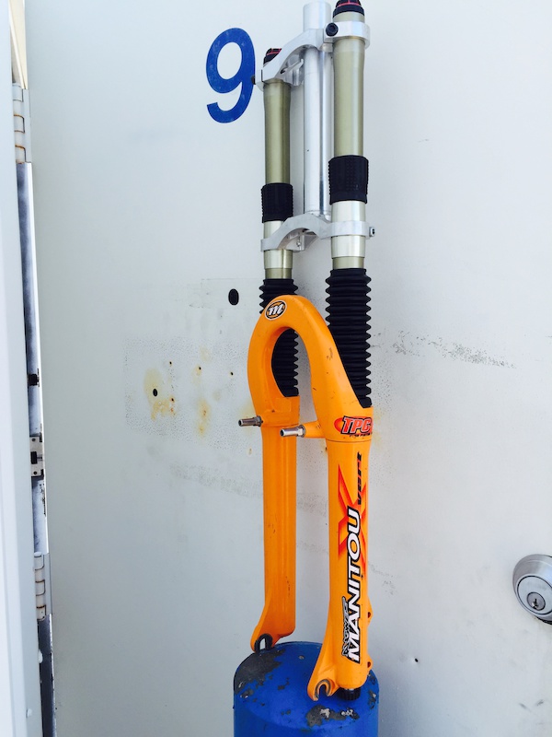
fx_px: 617
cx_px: 276
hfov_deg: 48.2
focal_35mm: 29
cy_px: 368
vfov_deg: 61.7
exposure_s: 1/421
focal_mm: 4.15
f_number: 2.2
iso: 32
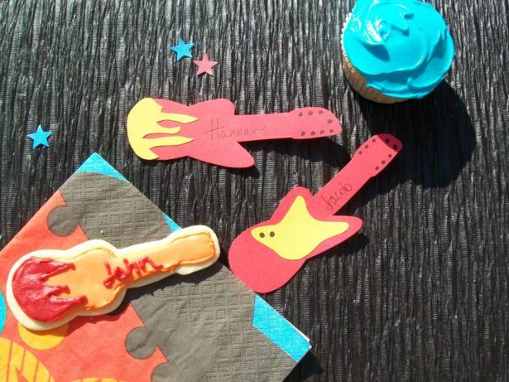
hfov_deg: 51.4
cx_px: 254
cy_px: 191
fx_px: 529
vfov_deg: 39.6
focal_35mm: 36
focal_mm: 6
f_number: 4.8
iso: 64
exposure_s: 1/320
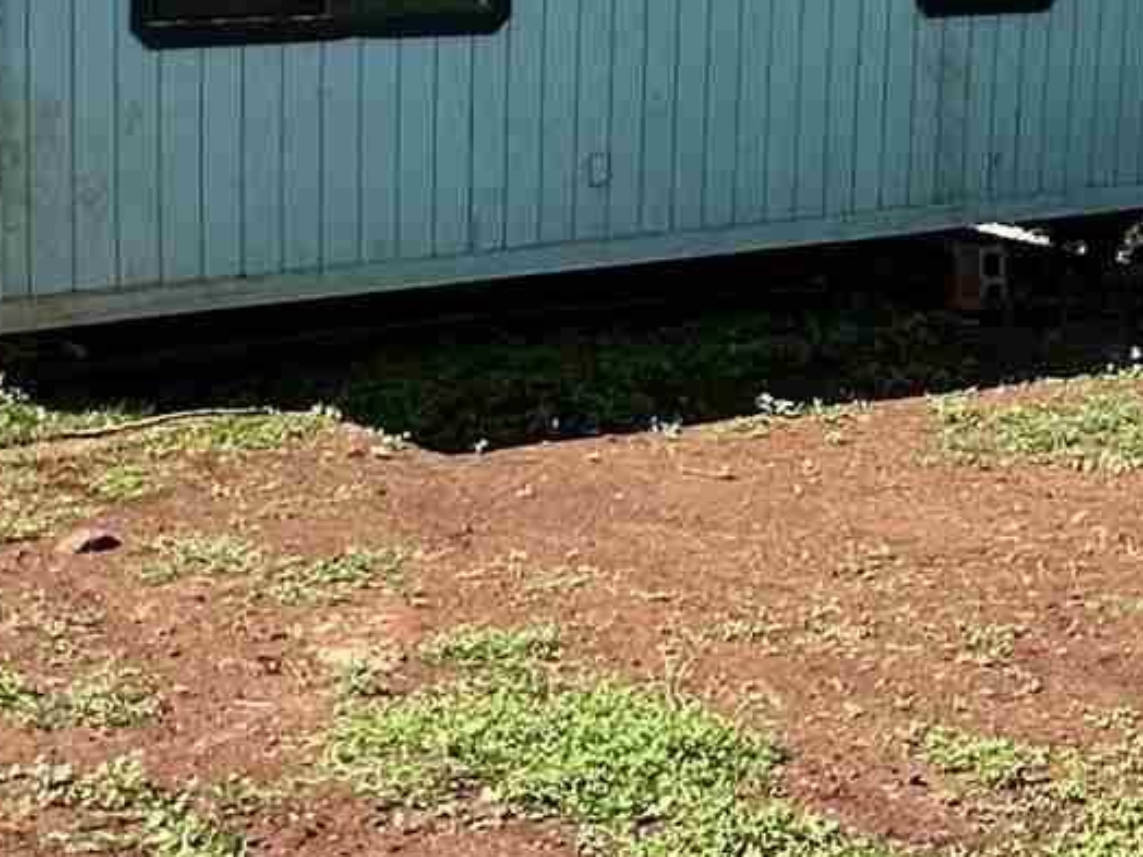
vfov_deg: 17.9
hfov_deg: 23.8
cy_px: 240
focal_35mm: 82
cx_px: 630
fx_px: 2708
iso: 50
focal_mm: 2.22
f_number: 2.2
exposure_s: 1/1855
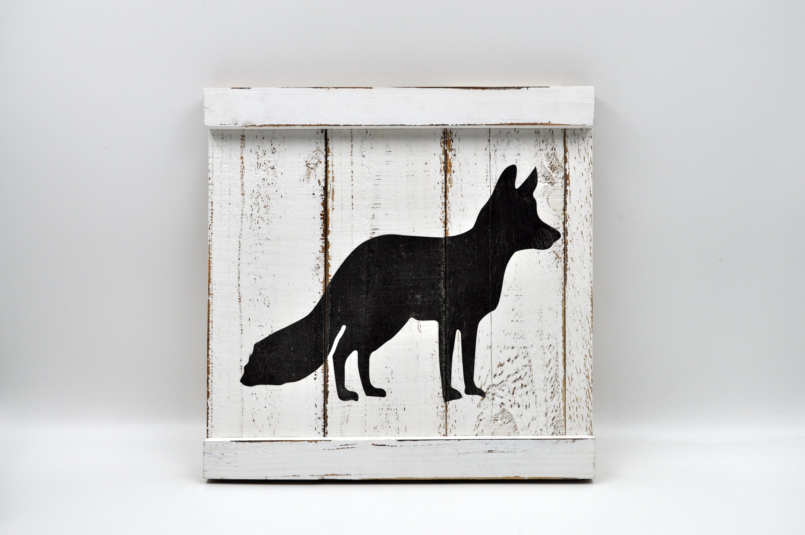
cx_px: 402
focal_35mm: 48
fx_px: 1072
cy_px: 268
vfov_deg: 28.0
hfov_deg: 41.2
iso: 200
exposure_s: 1/160
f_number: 6.3
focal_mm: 32
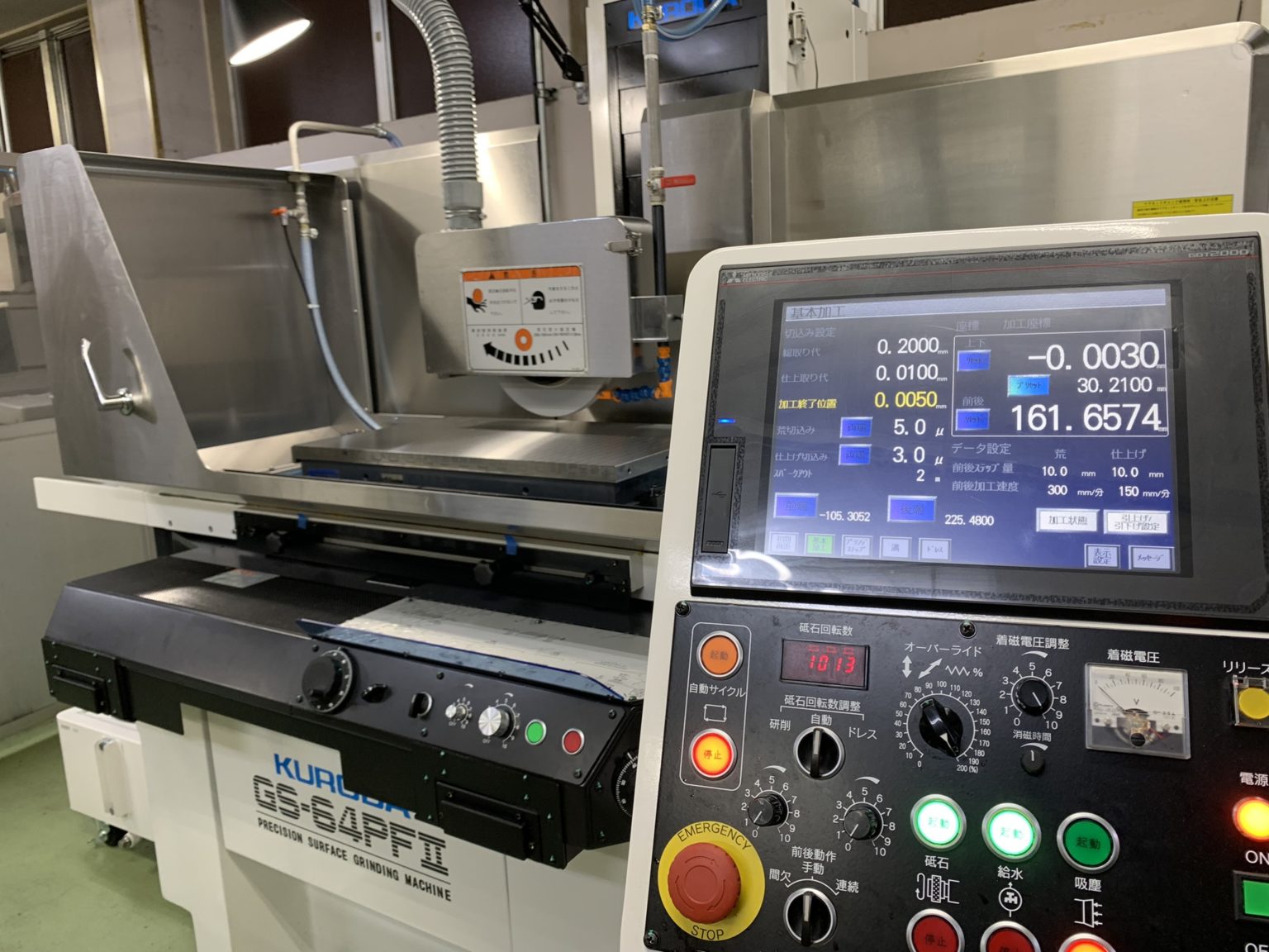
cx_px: 634
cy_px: 476
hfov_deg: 67.3
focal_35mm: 26
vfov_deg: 53.1
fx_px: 953
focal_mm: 4.25
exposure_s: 1/50
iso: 80
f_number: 1.8
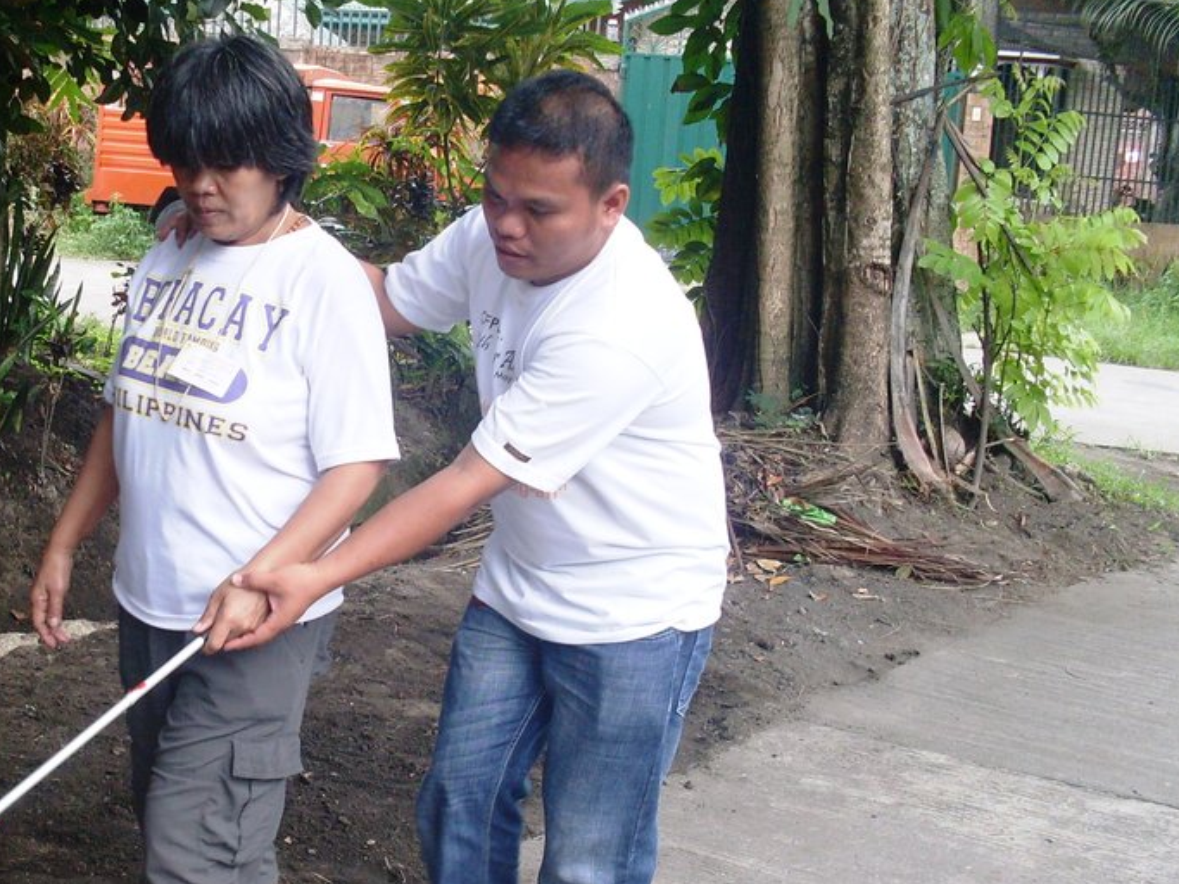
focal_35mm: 57
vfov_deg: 25.5
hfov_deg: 33.2
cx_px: 312
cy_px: 587
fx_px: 1941
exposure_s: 1/90
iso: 100
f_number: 2.8
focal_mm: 6.3
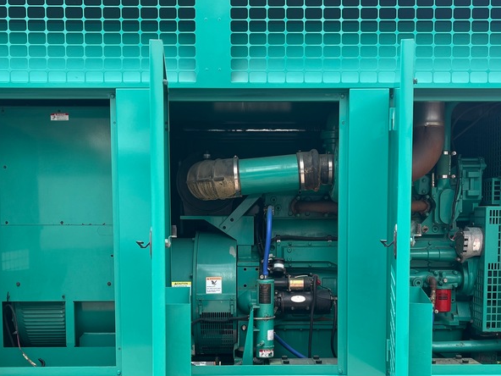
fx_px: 651
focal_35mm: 45
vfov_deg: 31.8
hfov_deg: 42.1
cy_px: 263
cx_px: 255
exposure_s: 1/508
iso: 50
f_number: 1.6
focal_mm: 5.1
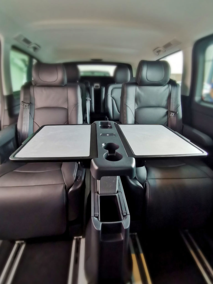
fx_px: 131
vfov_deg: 94.5
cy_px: 142
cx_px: 106
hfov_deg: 78.1
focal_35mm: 16
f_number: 2.2
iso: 250
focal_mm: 2.35
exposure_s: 1/40
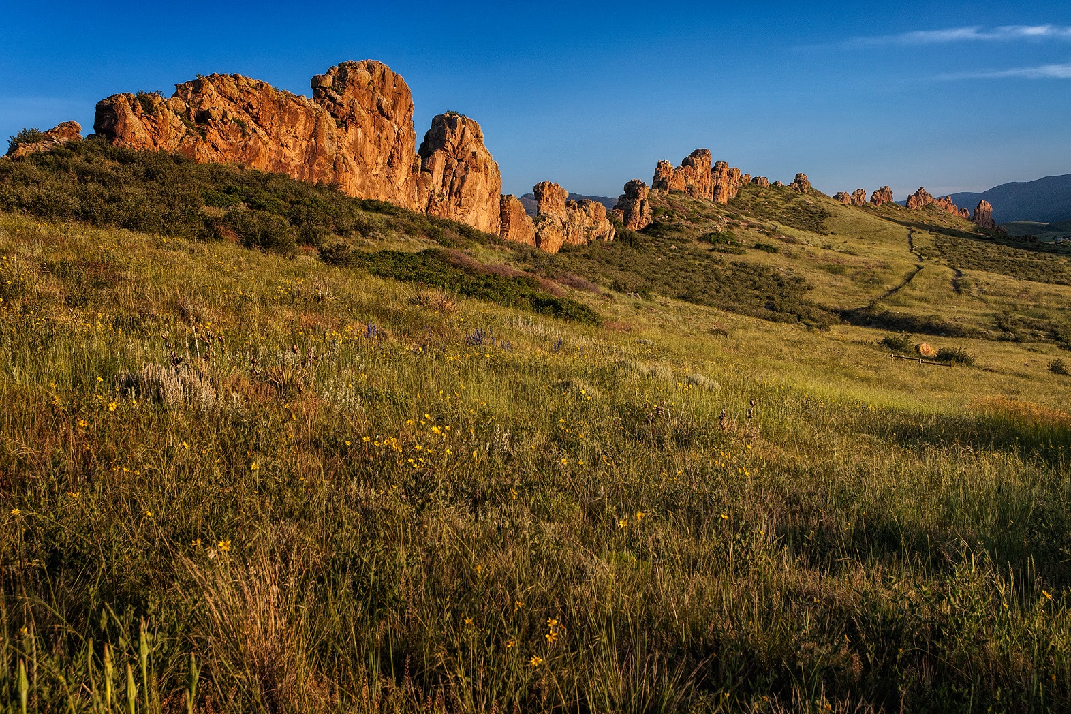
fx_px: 1413
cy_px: 351
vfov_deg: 28.4
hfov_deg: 41.5
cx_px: 543
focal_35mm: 48
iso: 200
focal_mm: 31
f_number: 8
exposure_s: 1/80
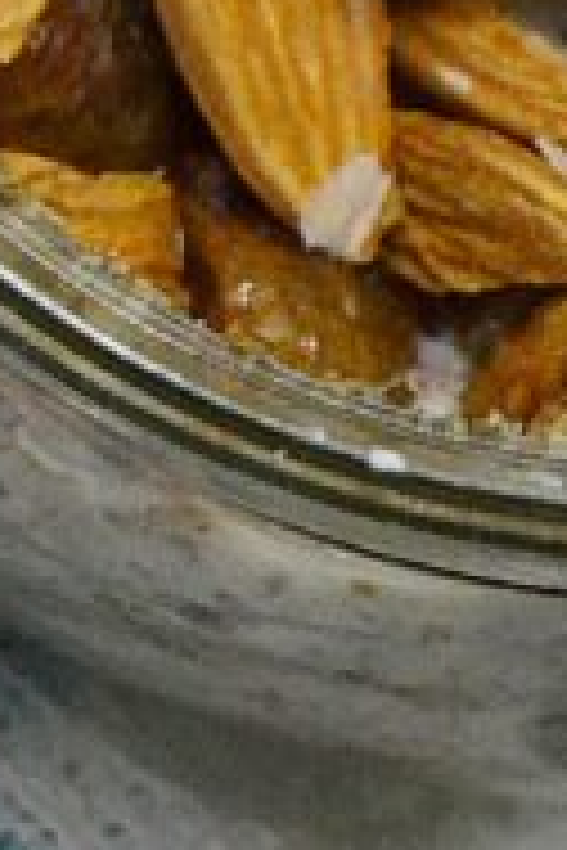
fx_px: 9293
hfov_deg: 3.5
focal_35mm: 393
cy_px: -472
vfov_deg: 5.2
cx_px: 76
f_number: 5.6
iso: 3200
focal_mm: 55
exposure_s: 1/50
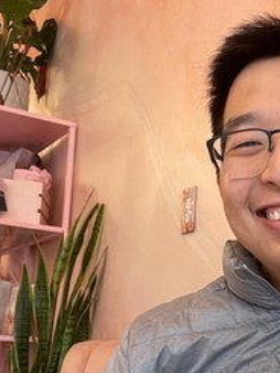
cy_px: 268
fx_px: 647
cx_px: 288
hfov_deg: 23.3
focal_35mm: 60
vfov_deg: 31.7
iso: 160
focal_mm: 2.71
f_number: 2.2
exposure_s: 1/60
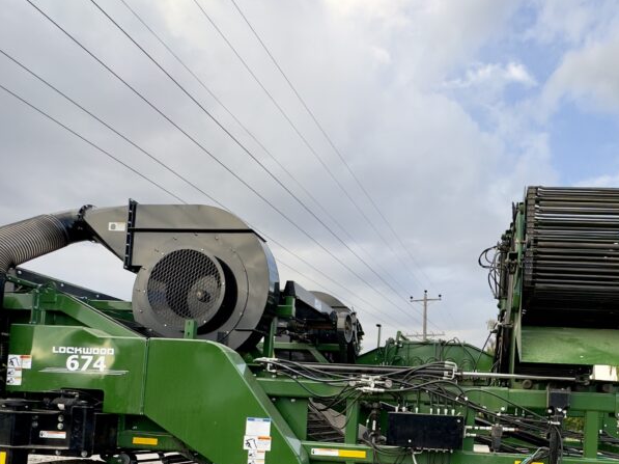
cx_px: 374
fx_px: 411
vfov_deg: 54.3
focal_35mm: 23
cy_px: 379
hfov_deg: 73.1
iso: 40
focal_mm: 2.22
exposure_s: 1/139
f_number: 2.2
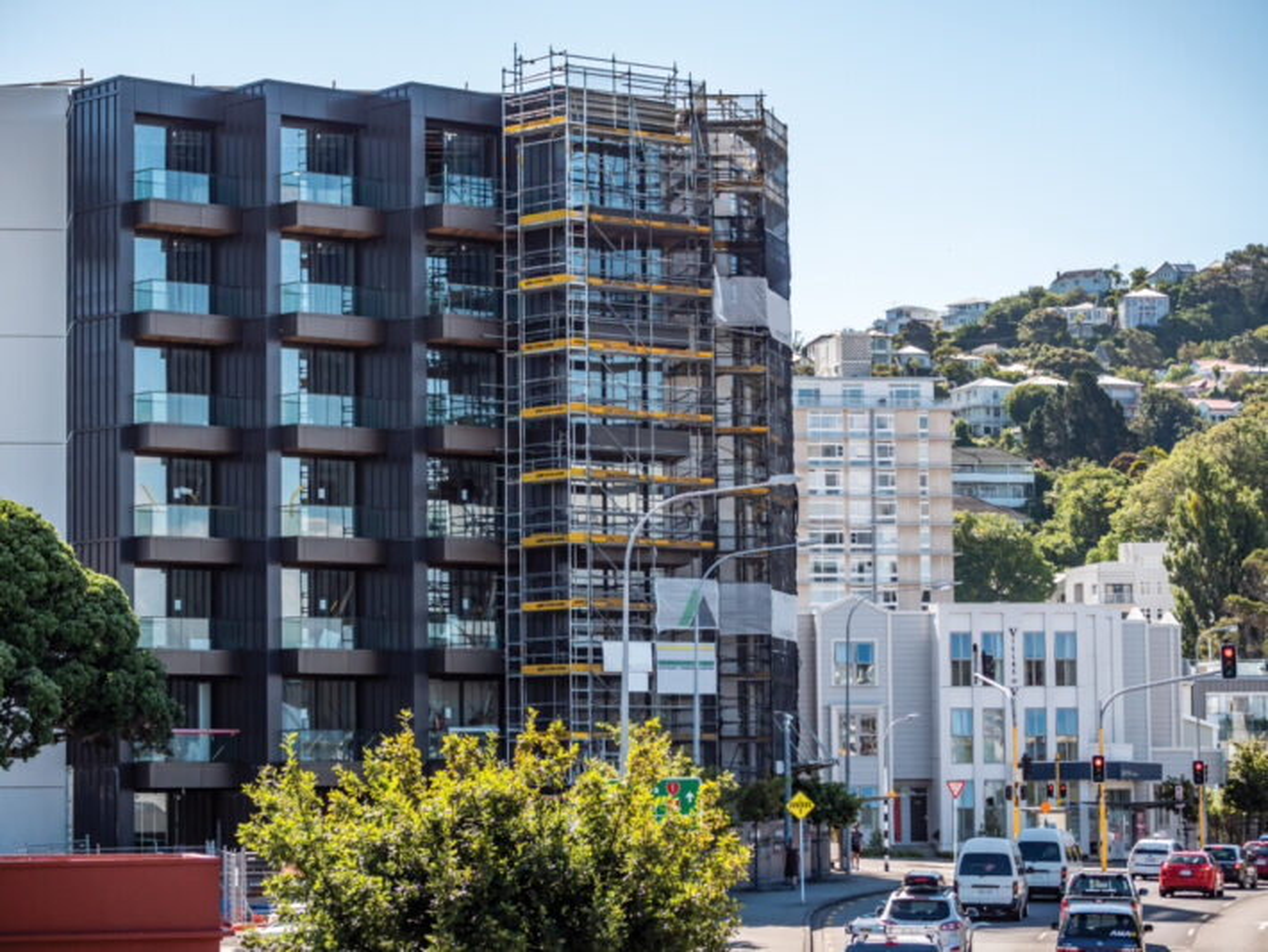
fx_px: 4104
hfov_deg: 17.6
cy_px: 476
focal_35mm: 112
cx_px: 634
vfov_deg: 13.2
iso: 400
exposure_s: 1/2000
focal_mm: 56
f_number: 3.7
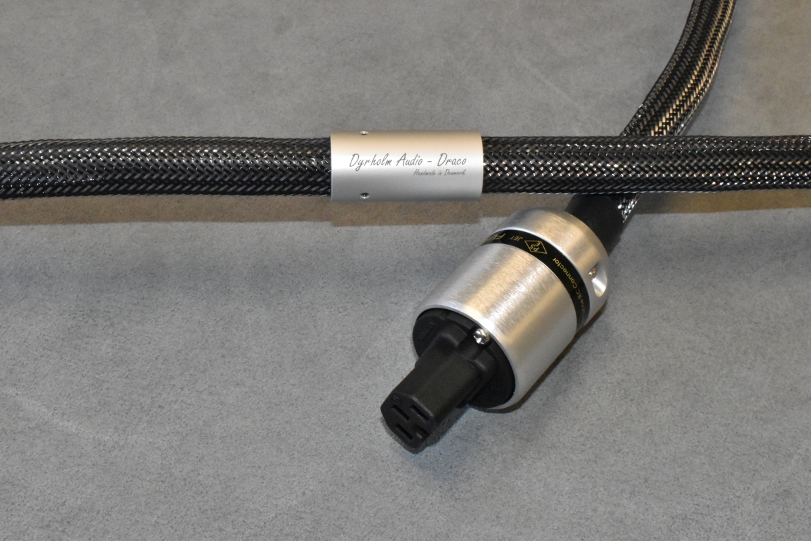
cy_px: 270
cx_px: 406
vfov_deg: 26.5
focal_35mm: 51
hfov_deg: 38.9
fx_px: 1149
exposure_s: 1/60
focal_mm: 34
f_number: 25
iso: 8000
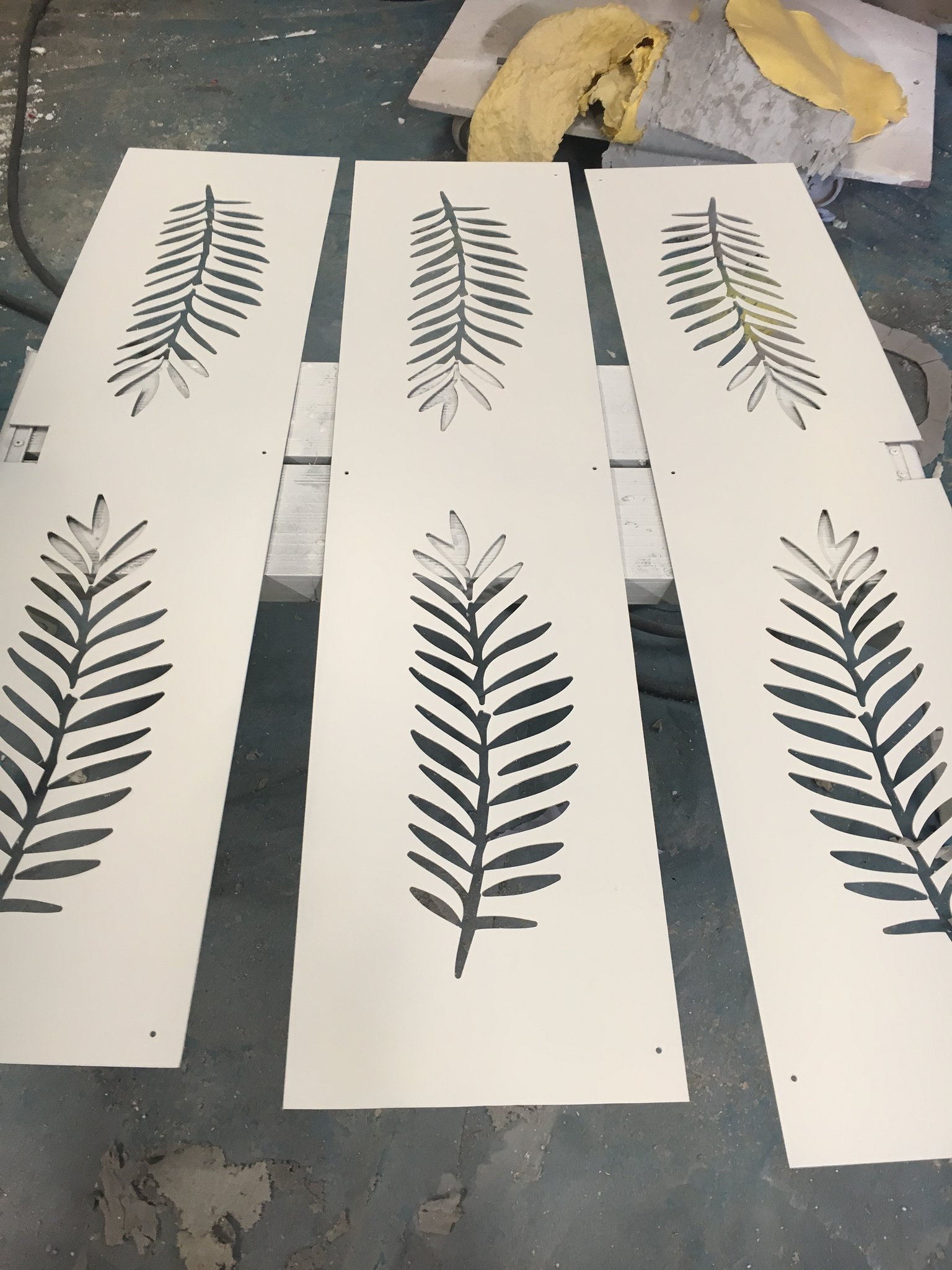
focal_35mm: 29
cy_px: 635
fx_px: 1063
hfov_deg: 48.2
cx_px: 476
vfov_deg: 61.7
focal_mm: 4.15
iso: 80
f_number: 2.2
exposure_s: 1/33
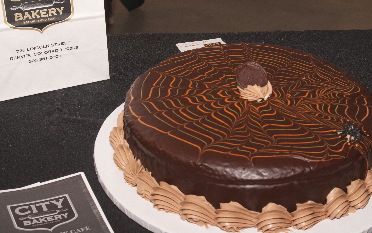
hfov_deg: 26.7
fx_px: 781
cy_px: 129
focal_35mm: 77
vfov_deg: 16.9
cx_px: 229
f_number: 8
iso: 200
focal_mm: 38
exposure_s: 1/100
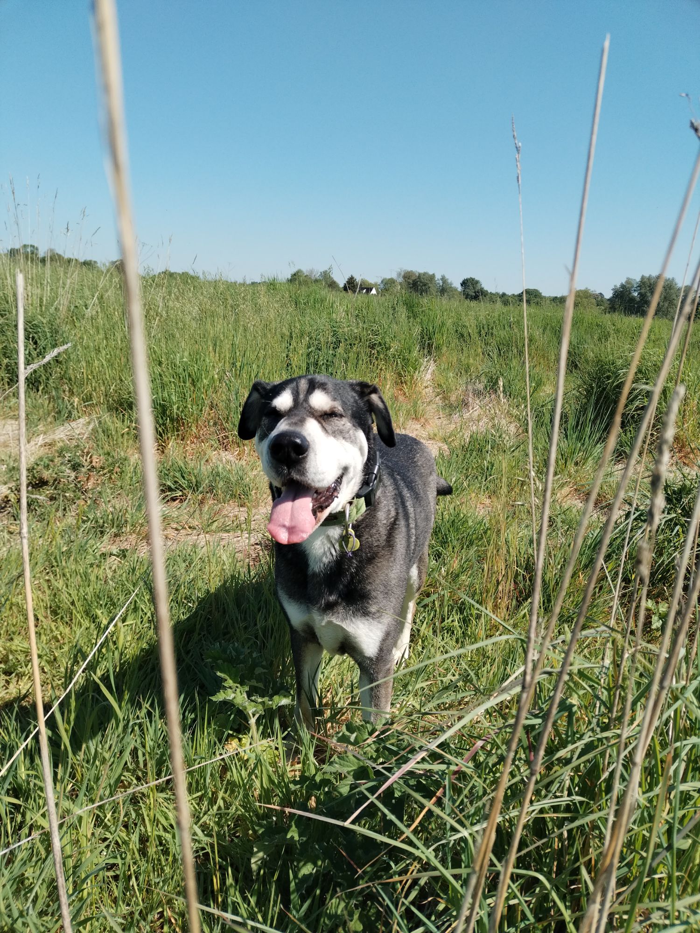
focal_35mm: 26
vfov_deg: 67.3
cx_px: 350
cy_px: 466
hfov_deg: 53.1
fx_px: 701
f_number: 1.8
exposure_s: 1/1084
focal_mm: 4.75
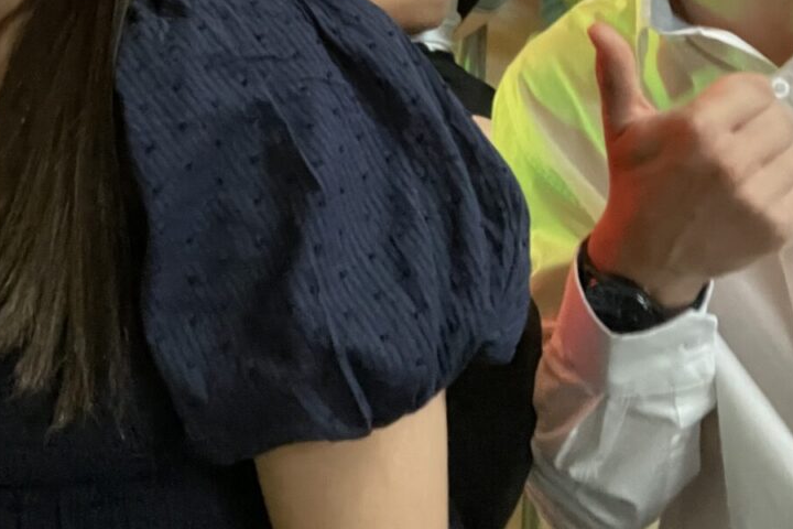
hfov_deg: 38.1
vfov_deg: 24.5
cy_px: -71
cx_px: 217
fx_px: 1123
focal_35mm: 51
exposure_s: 1/15
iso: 1250
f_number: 2.2
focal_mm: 2.71
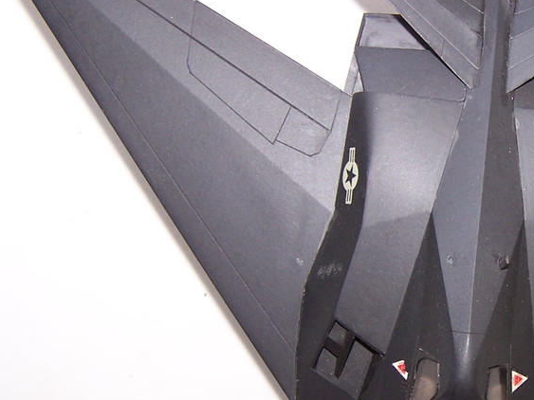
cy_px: 267
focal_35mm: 72
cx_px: 489
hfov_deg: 26.1
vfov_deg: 20.4
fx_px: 1110
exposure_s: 1/90
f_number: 2.8
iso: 80
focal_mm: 6.3
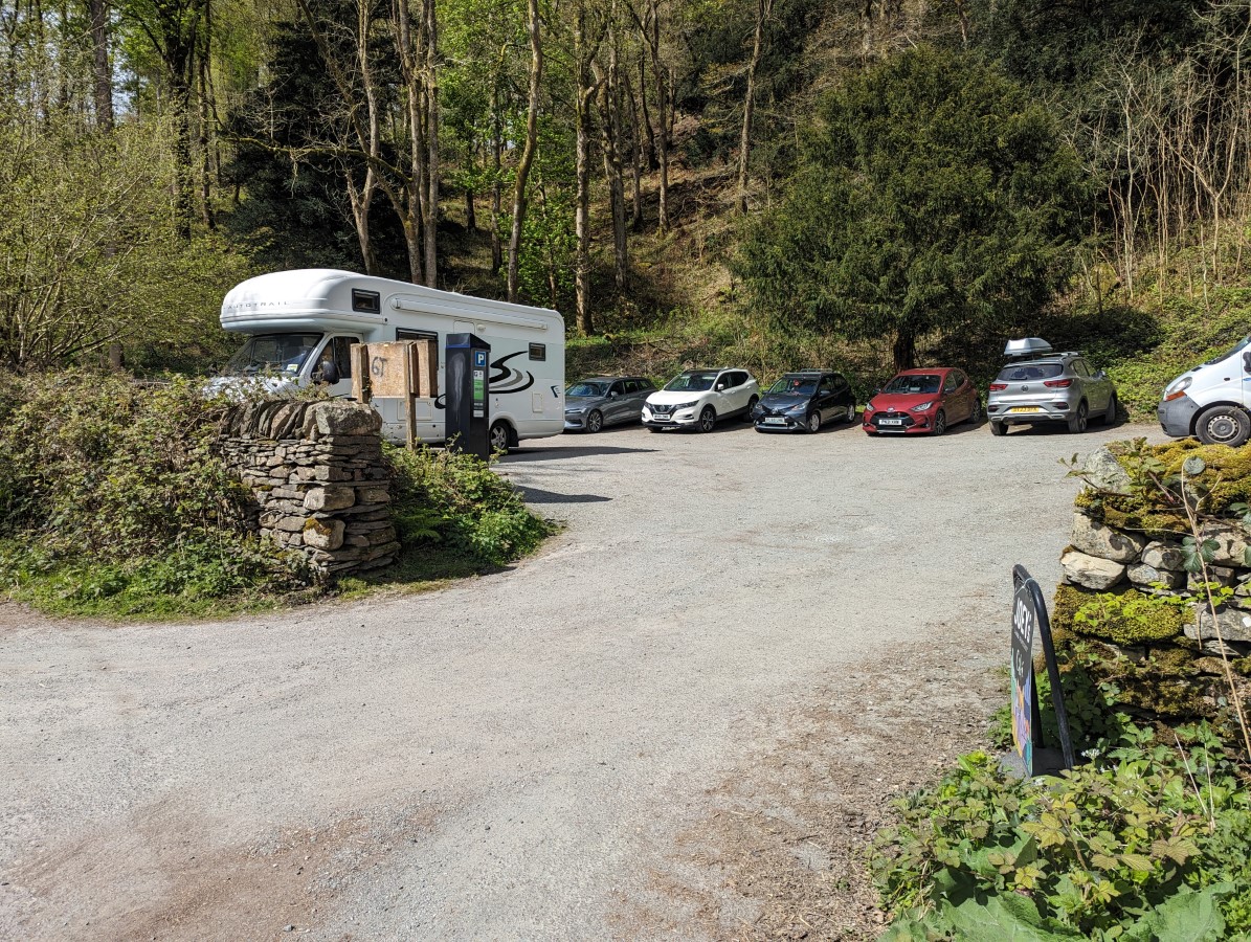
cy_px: 471
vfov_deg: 56.9
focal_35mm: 24
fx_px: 869
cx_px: 626
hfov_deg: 71.5
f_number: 1.85
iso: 40
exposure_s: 1/1825
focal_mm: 6.81
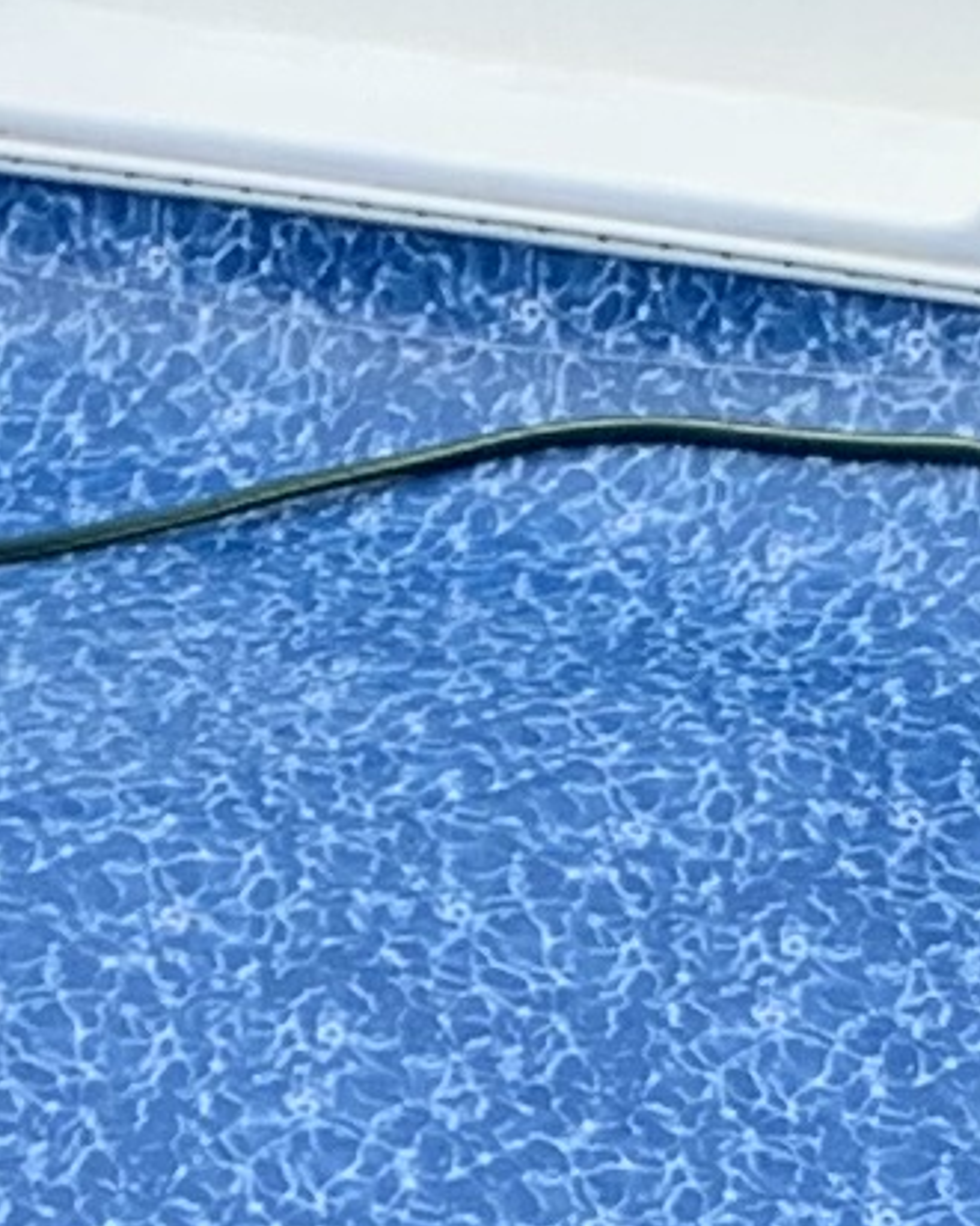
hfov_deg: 6.2
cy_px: 2428
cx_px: 736
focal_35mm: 248
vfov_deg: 7.5
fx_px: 8998
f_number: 1.8
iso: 25
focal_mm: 4.25
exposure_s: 1/426
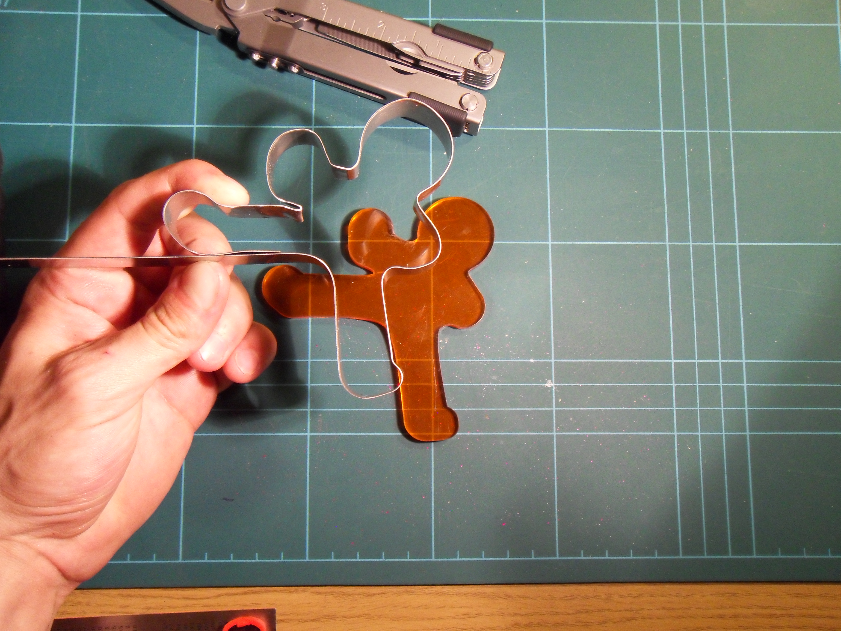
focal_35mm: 35
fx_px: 850
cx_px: 420
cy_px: 316
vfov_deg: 40.7
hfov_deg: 52.6
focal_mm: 6.3
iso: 320
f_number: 3.5
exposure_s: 1/30
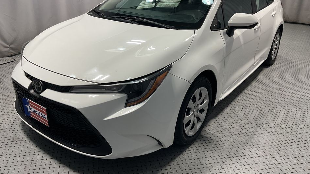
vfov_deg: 36.5
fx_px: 263
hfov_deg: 61.0
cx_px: 154
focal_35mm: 32
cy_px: 70
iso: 25
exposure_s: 1/100
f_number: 1.8
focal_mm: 3
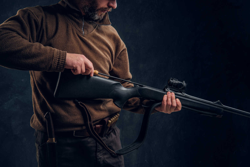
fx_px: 368
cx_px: 125
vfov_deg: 25.5
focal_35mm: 53
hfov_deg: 37.5
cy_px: 84
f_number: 5.6
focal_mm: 35
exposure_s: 1/125
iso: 320
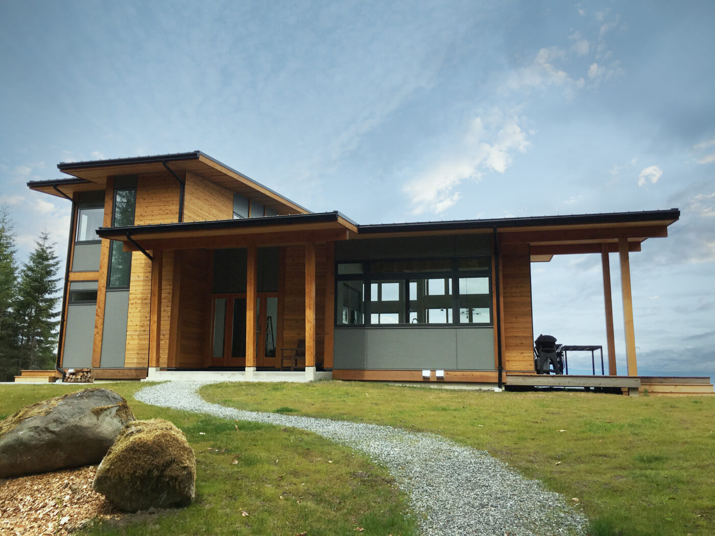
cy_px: 268
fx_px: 599
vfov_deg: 48.2
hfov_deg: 61.7
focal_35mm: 29
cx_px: 358
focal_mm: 4.15
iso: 25
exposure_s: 1/1832
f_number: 2.2
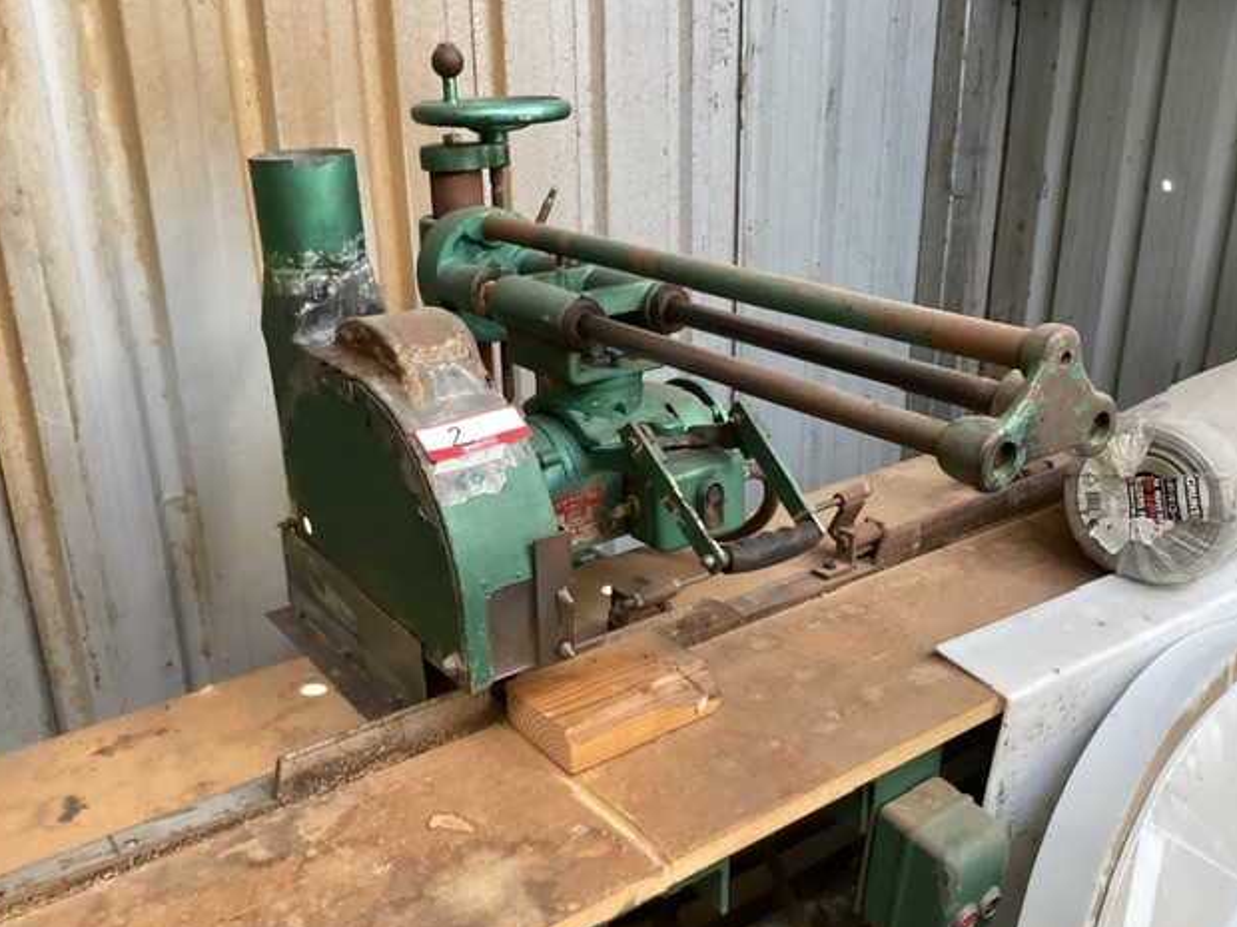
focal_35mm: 32
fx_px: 1144
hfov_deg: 56.8
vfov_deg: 44.2
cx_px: 613
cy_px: 474
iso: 320
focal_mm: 3.3
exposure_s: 1/50
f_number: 2.4
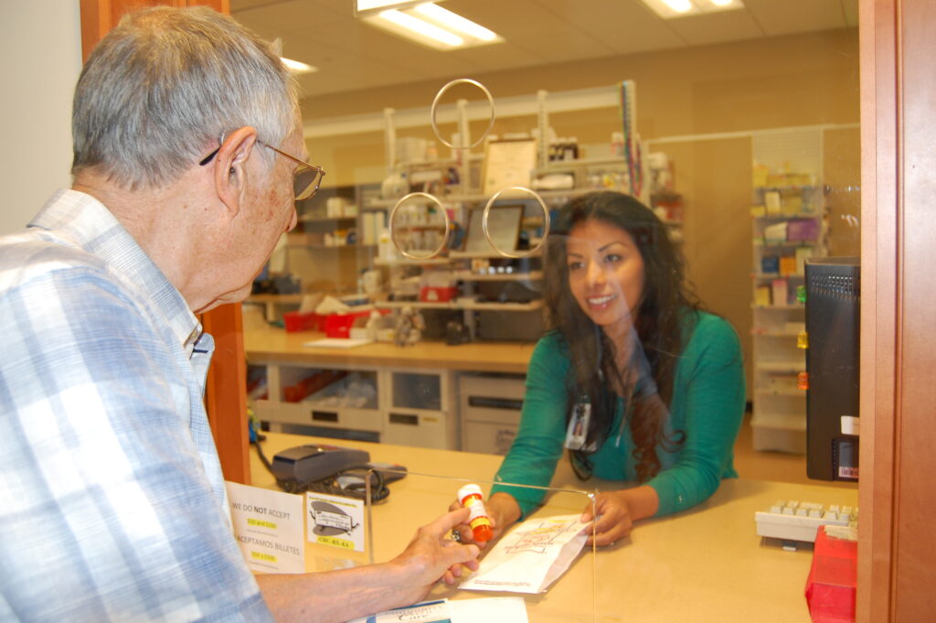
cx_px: 468
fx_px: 857
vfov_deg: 39.9
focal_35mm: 33
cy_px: 312
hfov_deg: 57.3
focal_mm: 22
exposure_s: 1/60
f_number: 3.8
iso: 400
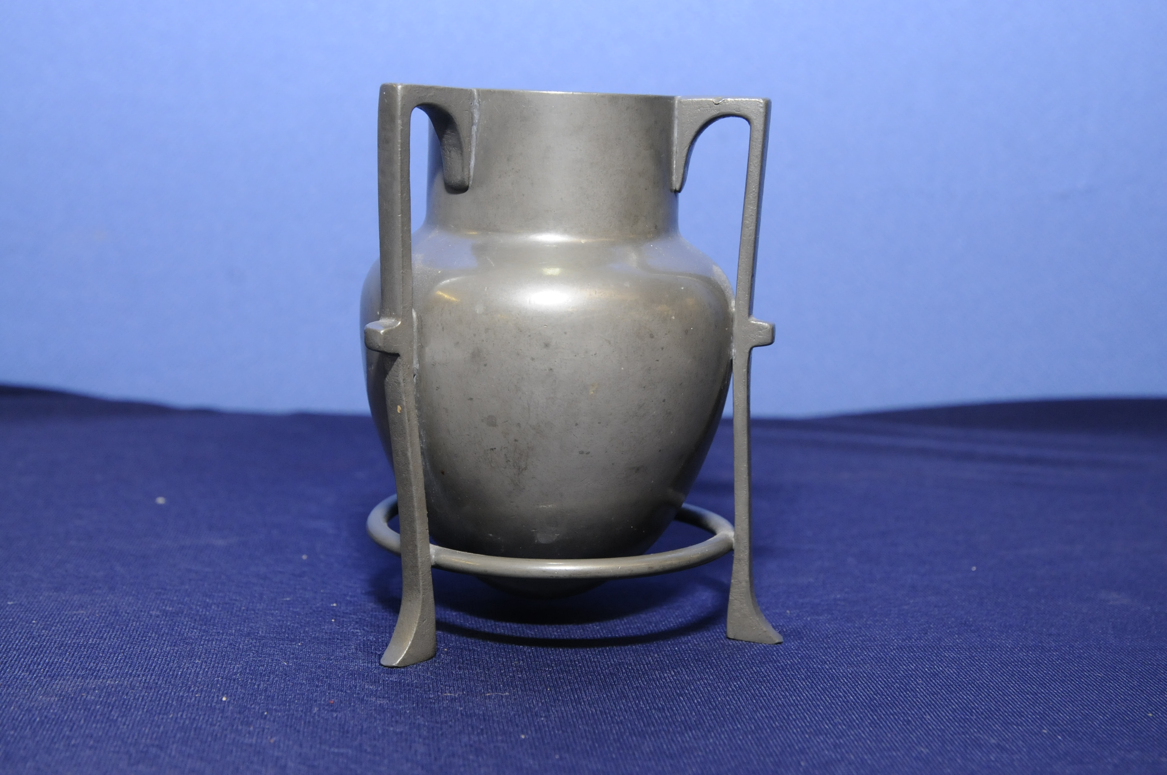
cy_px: 388
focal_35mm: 52
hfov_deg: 37.9
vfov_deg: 25.7
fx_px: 1700
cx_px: 584
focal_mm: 35
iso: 1000
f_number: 7.1
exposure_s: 1/60
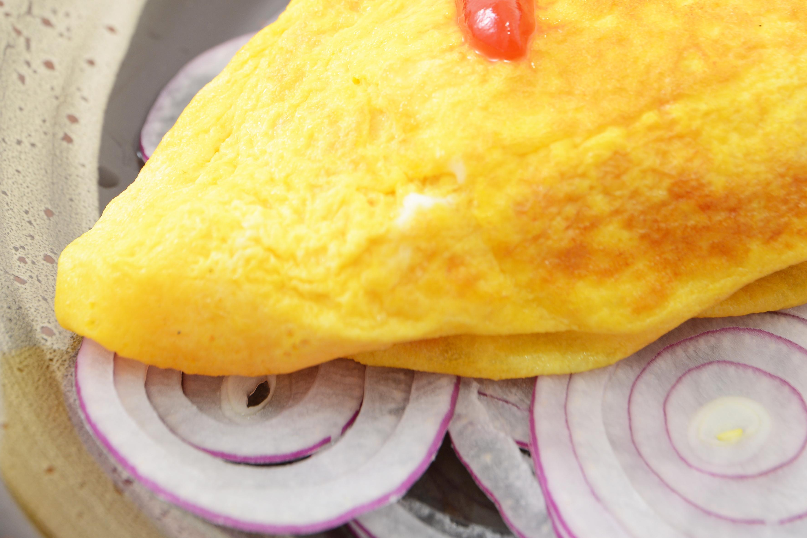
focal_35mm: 73
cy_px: -20
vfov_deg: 18.1
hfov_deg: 27.7
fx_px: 1637
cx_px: 416
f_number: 8
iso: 100
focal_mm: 35
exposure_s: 1/100
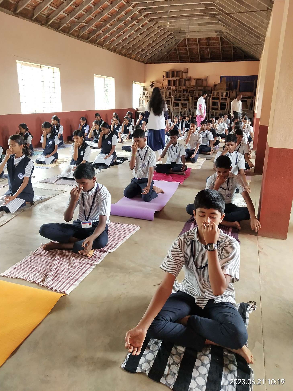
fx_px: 350
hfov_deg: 45.4
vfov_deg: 58.3
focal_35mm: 31
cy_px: 192
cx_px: 146
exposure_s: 1/50
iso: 381
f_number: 1.8
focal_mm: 3.95
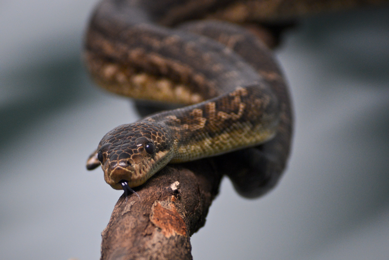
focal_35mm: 135
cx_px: 194
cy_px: 130
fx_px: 1459
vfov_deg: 10.2
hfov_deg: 15.2
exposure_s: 1/100
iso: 1250
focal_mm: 135
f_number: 5.3
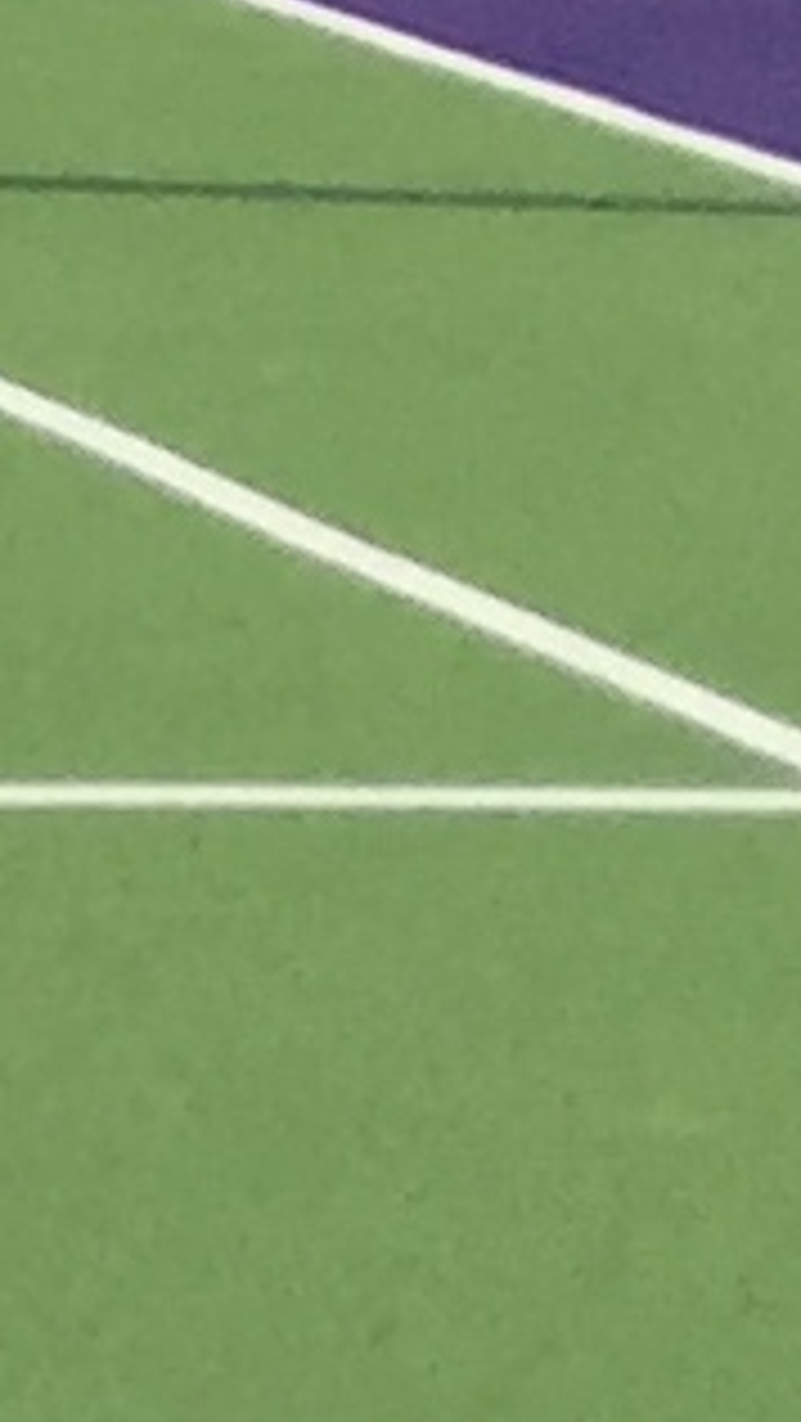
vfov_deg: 6.6
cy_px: 360
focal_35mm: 326
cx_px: -4761
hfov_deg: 3.2
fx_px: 12296
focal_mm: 4.15
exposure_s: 1/1647
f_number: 2.2
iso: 32
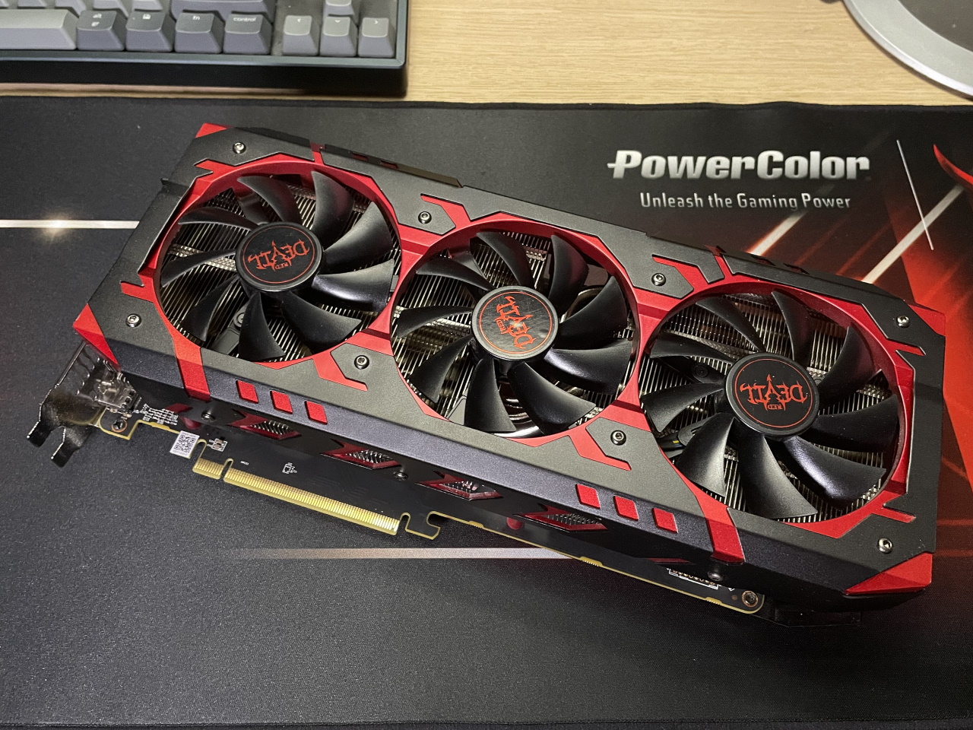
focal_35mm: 26
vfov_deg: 53.1
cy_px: 365
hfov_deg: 67.3
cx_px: 486
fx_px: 731
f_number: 1.6
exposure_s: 1/50
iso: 400
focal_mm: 4.2
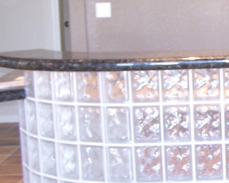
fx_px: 759
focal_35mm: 112
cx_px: 252
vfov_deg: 13.7
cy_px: 72
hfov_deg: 16.6
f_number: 2.8
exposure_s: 1/20
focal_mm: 6.3
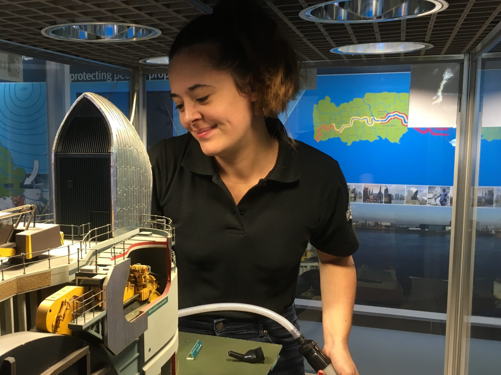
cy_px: 201
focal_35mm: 41
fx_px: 593
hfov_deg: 45.1
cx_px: 165
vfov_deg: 35.1
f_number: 2.2
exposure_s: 1/33
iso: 64
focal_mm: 4.15
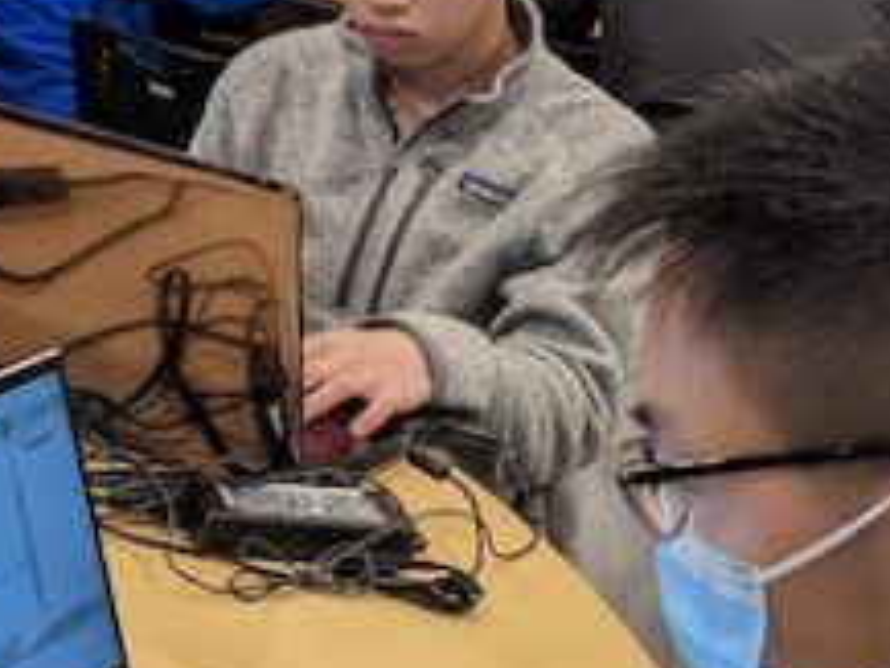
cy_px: 74
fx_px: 2187
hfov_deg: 20.2
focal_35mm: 85
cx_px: -390
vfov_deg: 17.1
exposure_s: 1/25
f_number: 1.85
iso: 202
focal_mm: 6.81
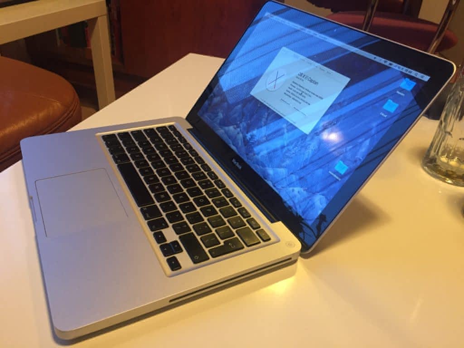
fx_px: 389
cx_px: 232
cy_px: 174
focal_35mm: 29
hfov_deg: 61.7
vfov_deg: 48.2
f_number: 2.2
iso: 250
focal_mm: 4.15
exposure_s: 1/33
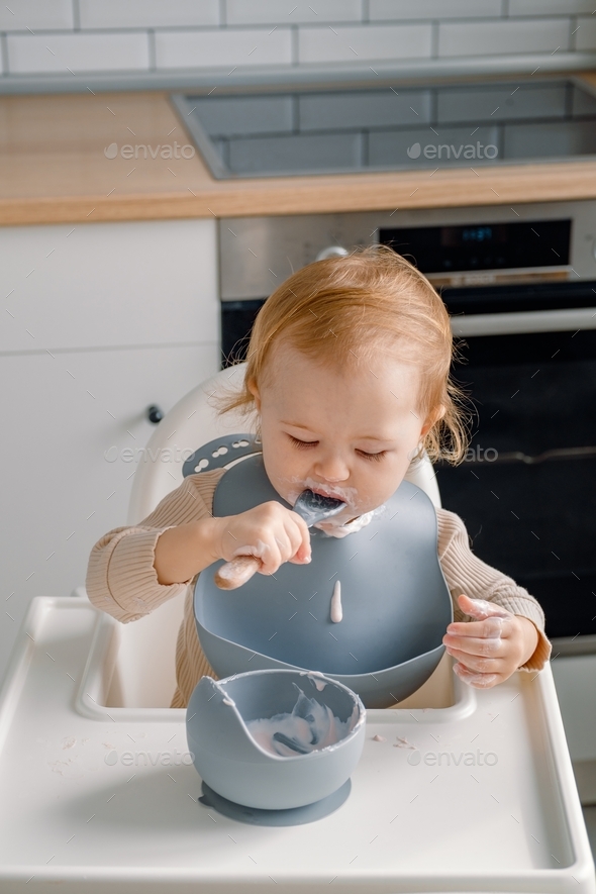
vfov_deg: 27.0
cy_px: 447
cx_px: 298
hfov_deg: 18.2
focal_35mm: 75
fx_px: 1862
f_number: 3.6
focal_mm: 50
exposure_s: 1/200
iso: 200
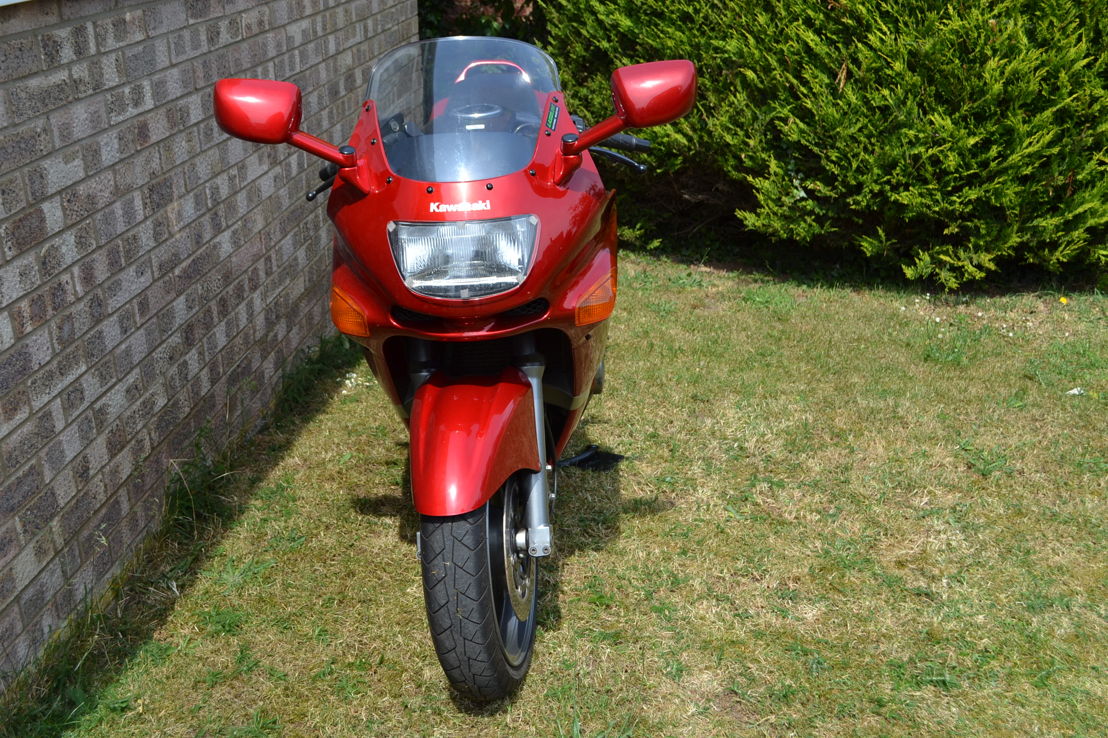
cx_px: 554
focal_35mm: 39
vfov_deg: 34.2
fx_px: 1200
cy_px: 369
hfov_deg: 49.6
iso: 100
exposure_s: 1/200
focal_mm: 26
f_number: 7.1
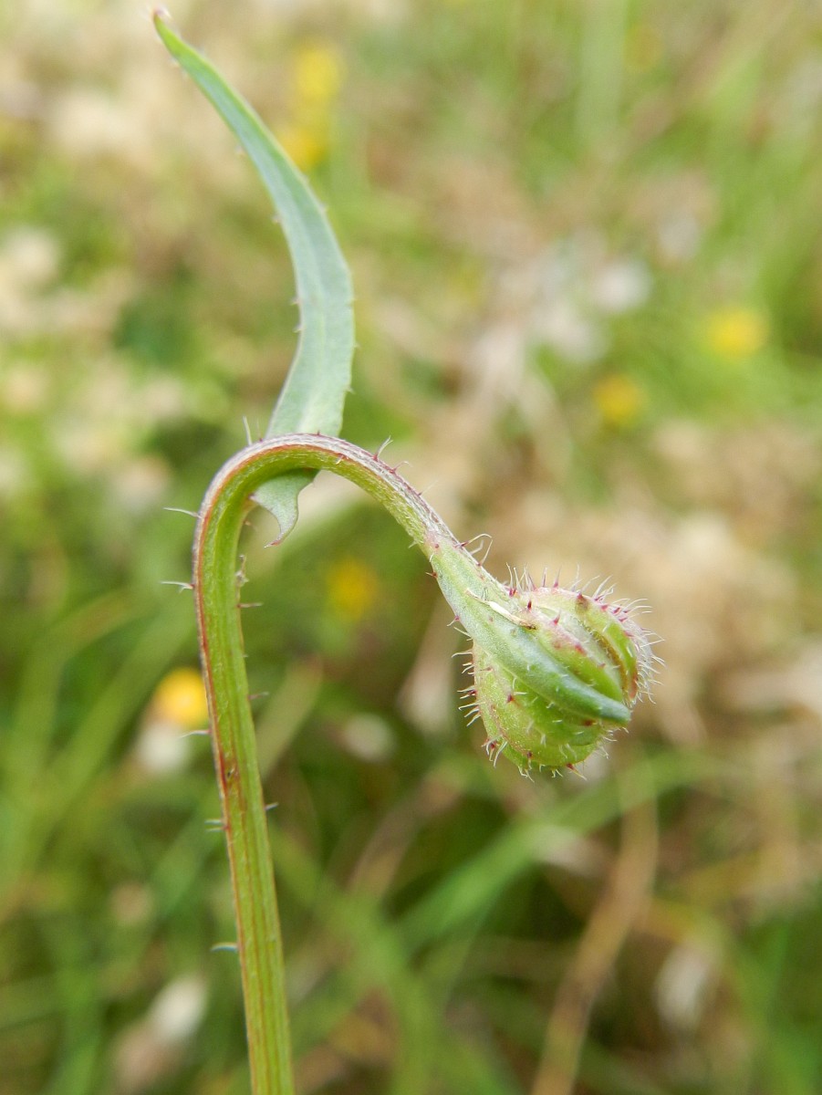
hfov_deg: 44.2
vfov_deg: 56.8
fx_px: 1012
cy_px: 548
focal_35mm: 32
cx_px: 411
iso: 160
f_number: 3.7
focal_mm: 5.6
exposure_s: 1/125
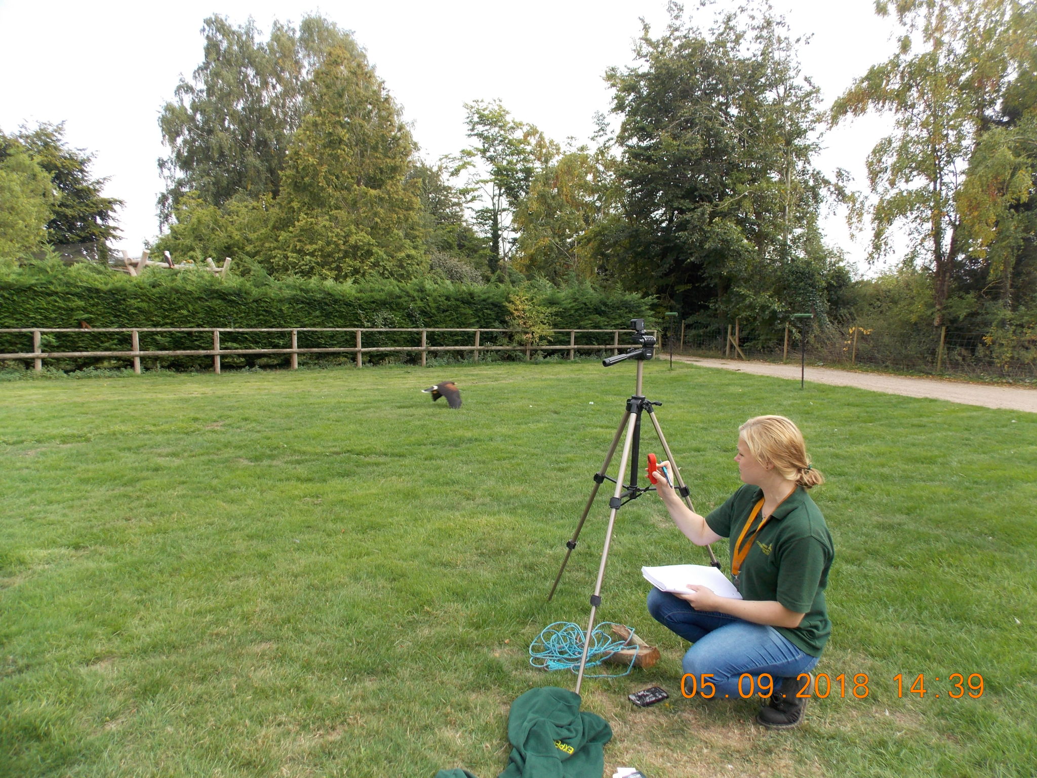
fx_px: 689
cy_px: 389
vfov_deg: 58.9
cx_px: 518
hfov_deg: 73.9
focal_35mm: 23
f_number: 3.1
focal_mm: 4
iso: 80
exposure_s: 1/250
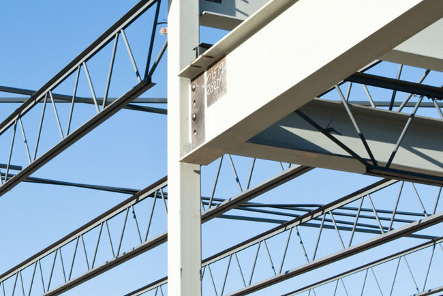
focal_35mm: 111
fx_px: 1366
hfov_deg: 18.4
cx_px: 149
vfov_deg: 12.3
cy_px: 94
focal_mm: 32
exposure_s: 1/160
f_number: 16
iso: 200
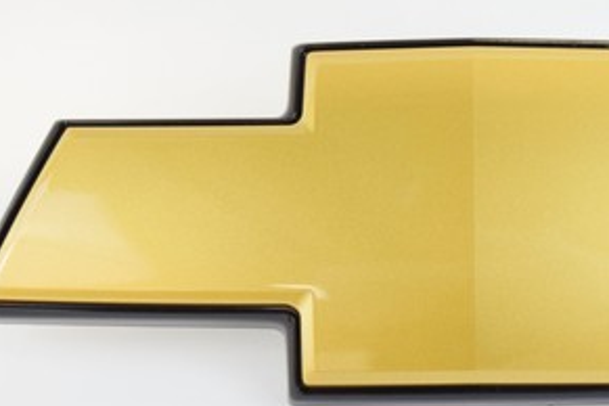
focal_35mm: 132
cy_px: 189
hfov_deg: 15.4
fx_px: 2233
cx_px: 496
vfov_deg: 10.4
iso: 1100
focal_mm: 40
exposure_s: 1/60
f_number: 5
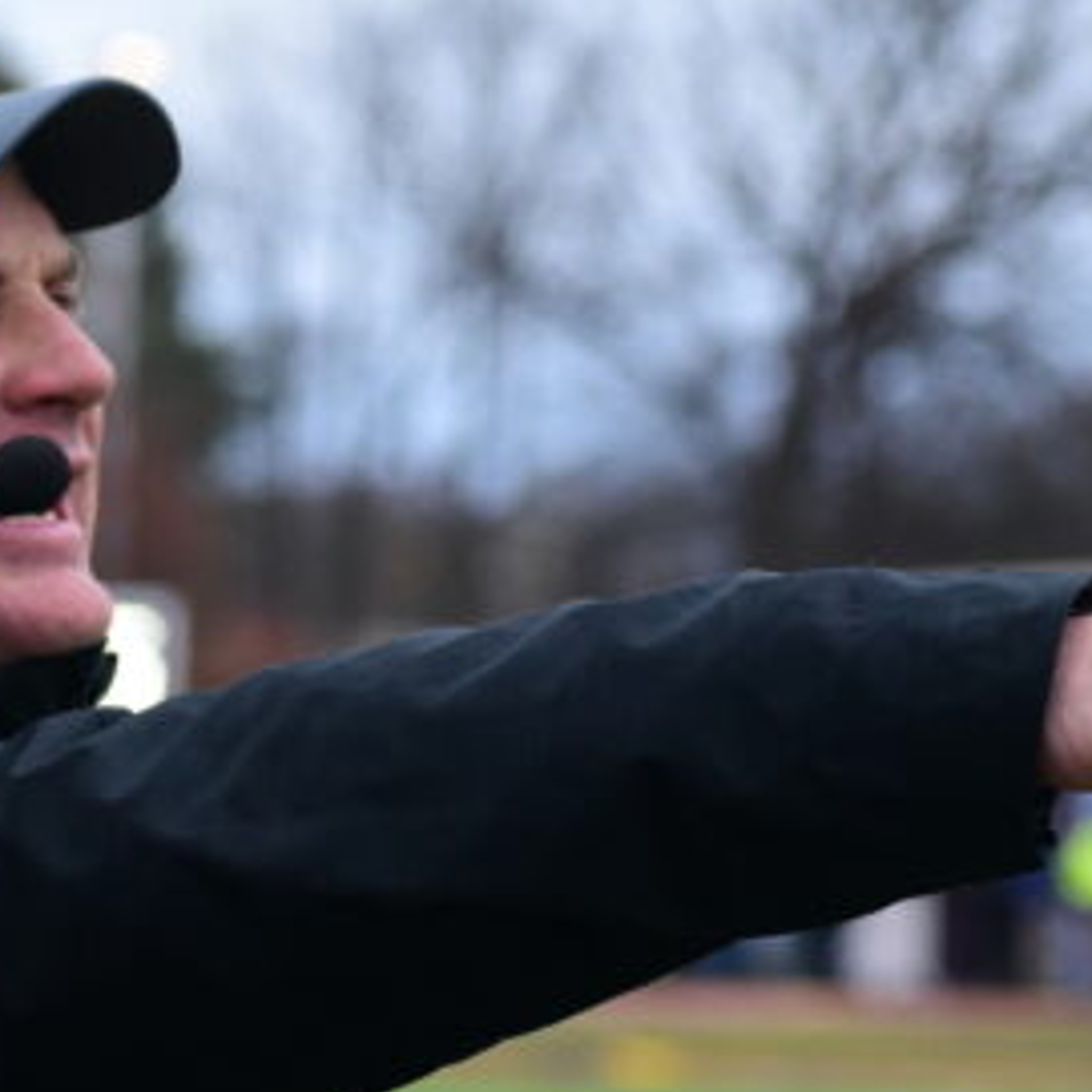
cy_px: 798
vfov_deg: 4.8
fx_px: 13134
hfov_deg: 4.8
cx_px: 326
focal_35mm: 368
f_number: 4.8
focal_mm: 102
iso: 1000
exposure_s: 1/800
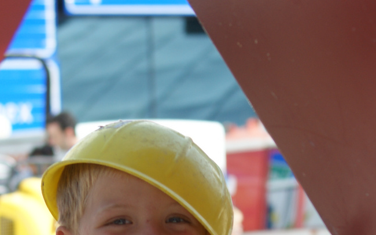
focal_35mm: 286
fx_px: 2933
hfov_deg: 7.3
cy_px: 303
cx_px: 151
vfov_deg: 4.6
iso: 100
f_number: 5.6
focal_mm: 75
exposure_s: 1/200
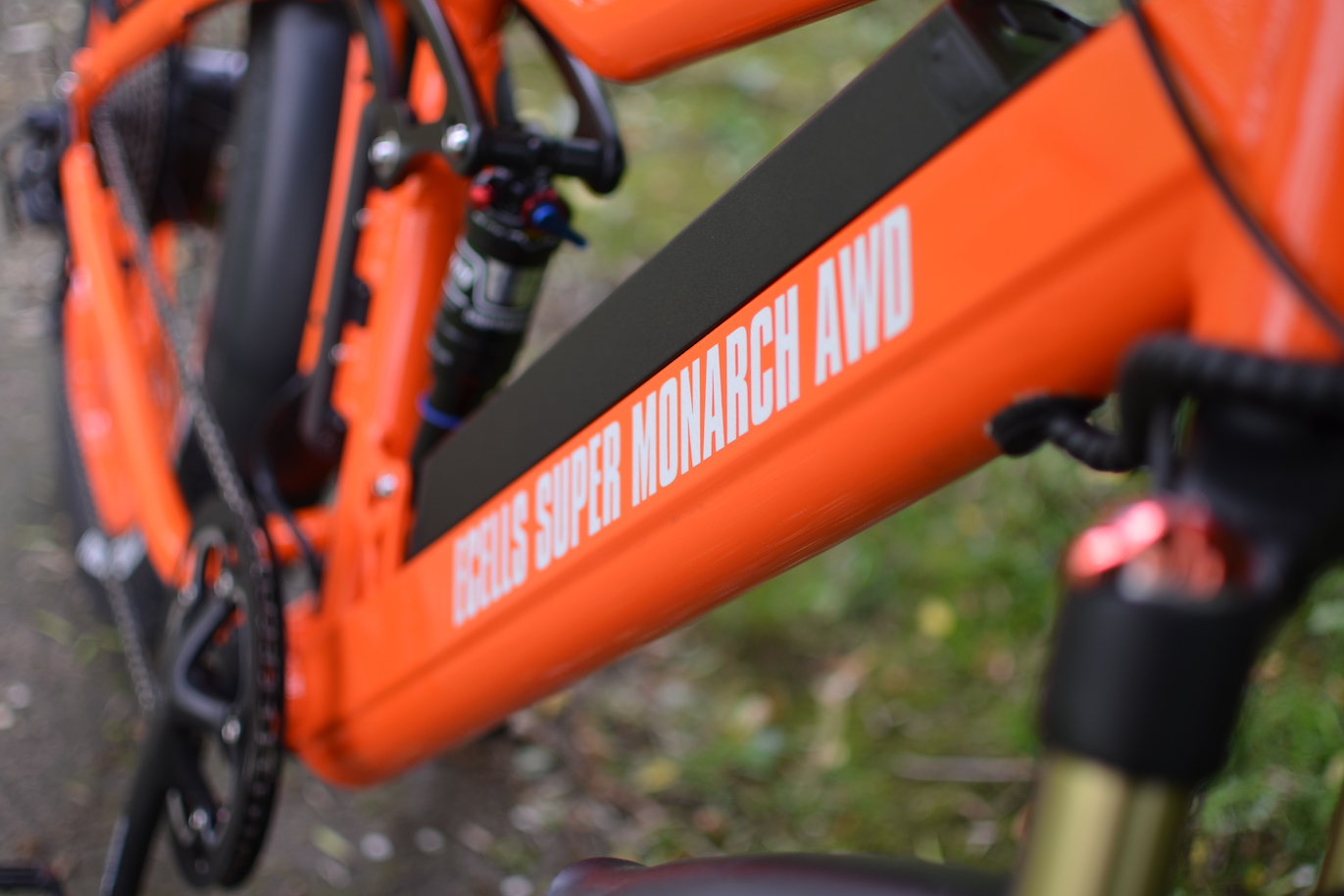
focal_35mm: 54
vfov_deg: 25.3
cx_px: 671
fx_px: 1998
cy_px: 449
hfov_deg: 37.2
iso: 100
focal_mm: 35
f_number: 1.8
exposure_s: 1/60
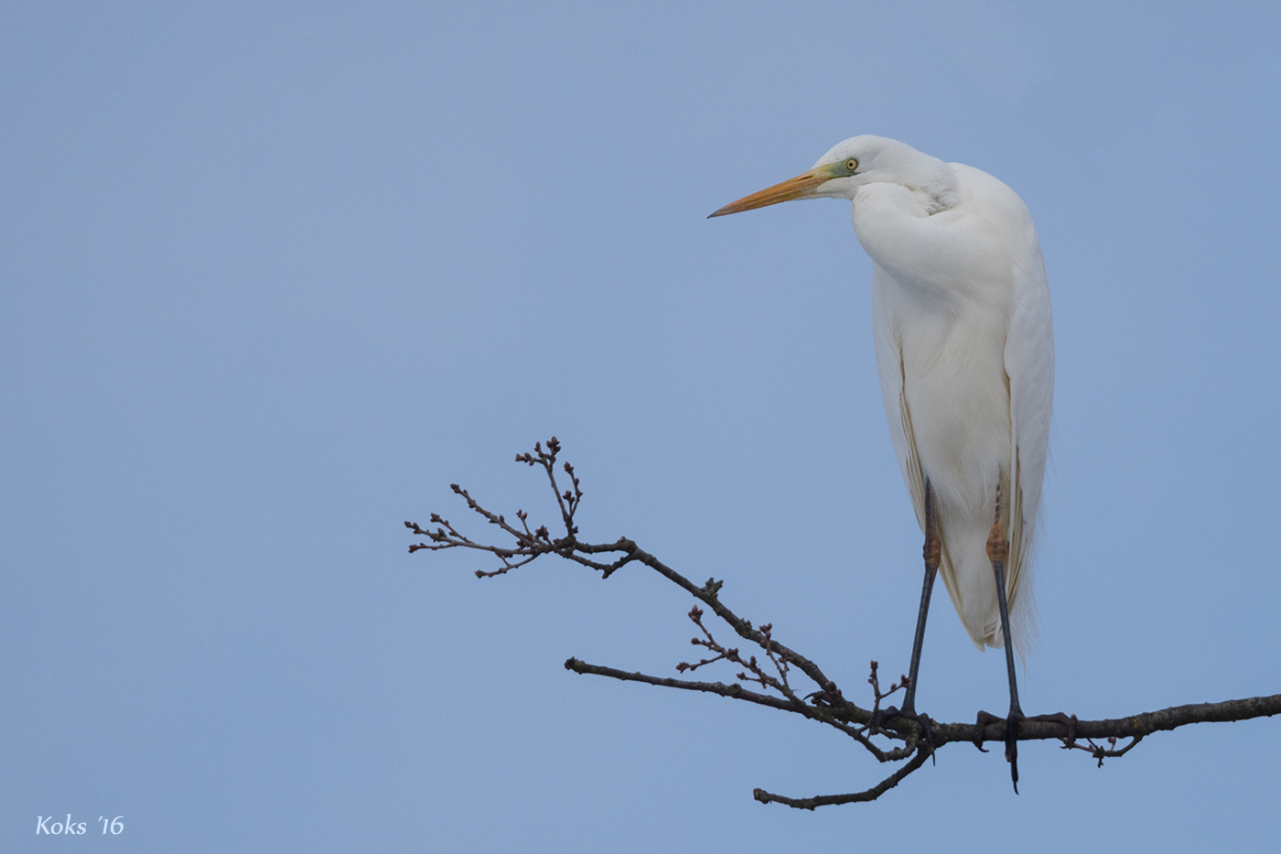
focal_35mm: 630
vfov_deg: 2.2
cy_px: 427
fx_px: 22413
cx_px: 640
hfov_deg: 3.3
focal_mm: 420
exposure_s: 1/2000
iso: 400
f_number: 6.3
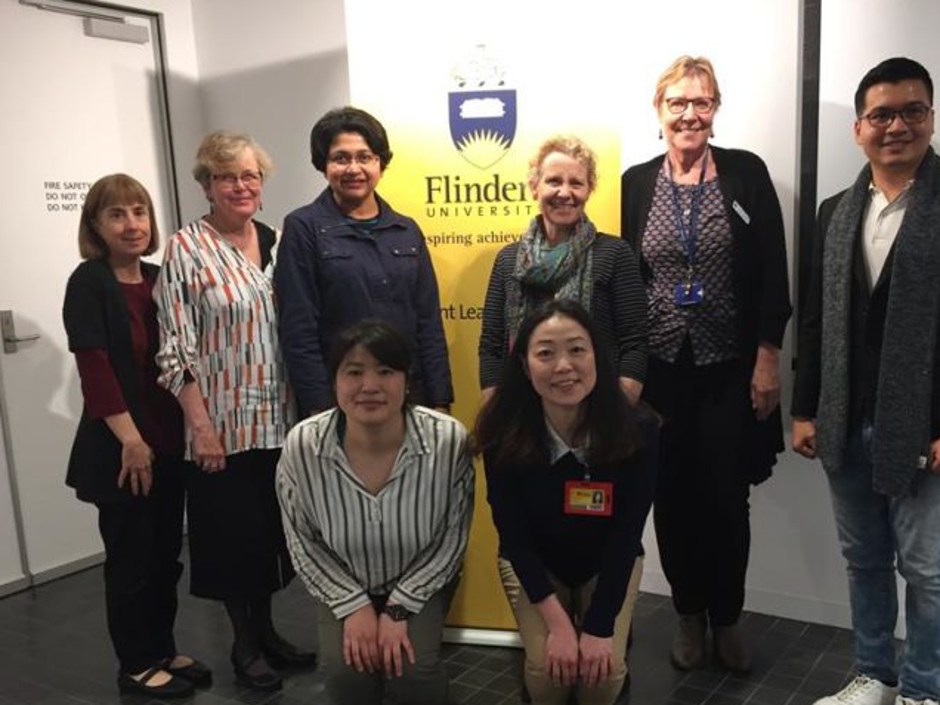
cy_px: 417
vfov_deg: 40.5
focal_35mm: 35
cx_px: 528
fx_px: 950
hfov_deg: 52.5
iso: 100
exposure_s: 1/33
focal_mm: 4.15
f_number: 2.2
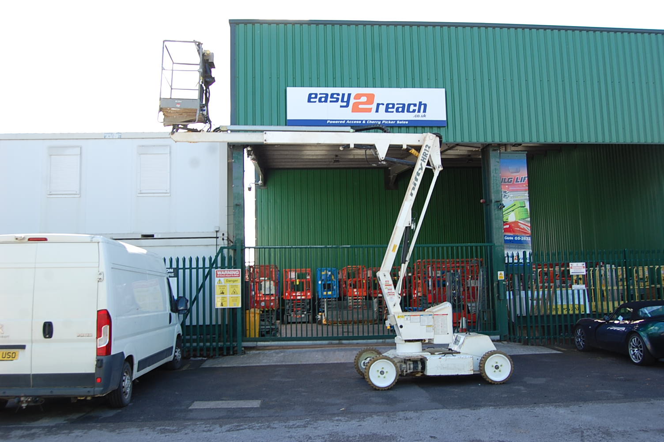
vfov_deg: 39.9
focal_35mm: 33
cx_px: 332
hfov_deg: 57.3
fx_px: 608
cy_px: 221
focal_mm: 22
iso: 200
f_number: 5.6
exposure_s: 1/125
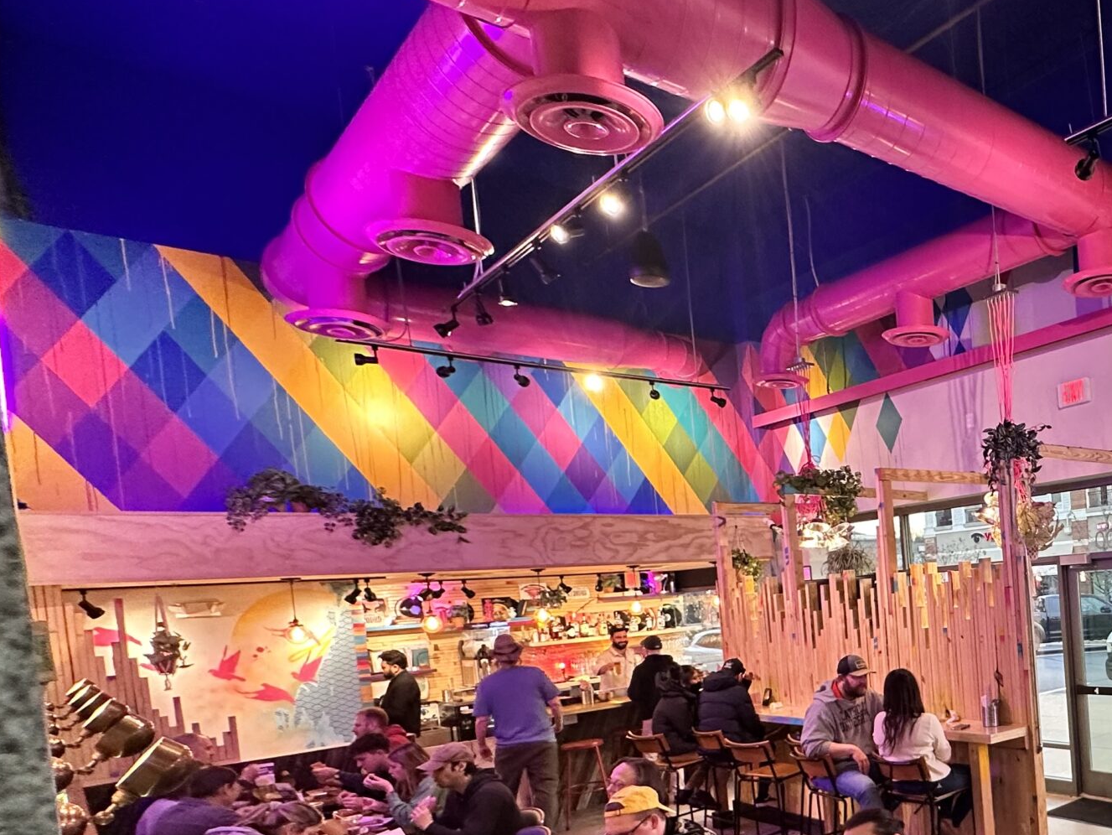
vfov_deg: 49.4
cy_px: 623
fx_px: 868
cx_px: 1041
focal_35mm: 27
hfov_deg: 54.9
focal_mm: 2.22
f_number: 2.2
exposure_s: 1/60
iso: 250
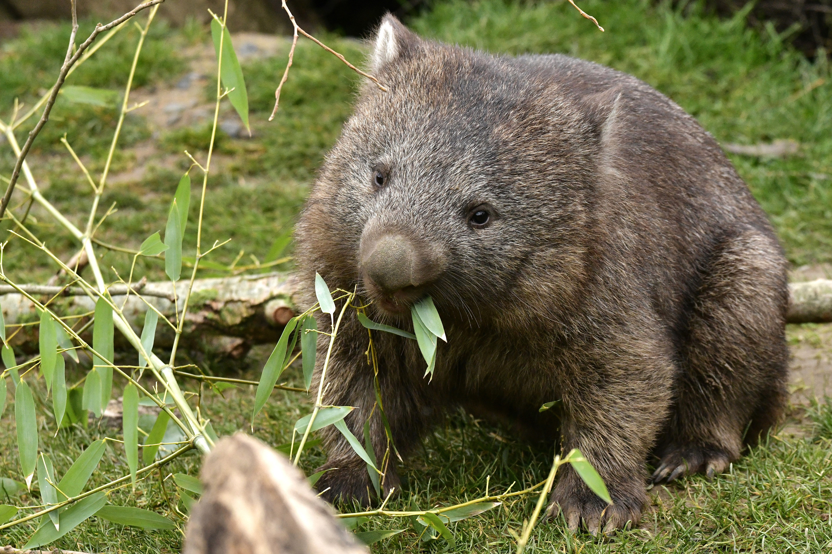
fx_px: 3697
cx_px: 416
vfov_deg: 8.6
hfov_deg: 12.8
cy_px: 277
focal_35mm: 160
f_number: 8
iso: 2500
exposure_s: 1/1000
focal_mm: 160
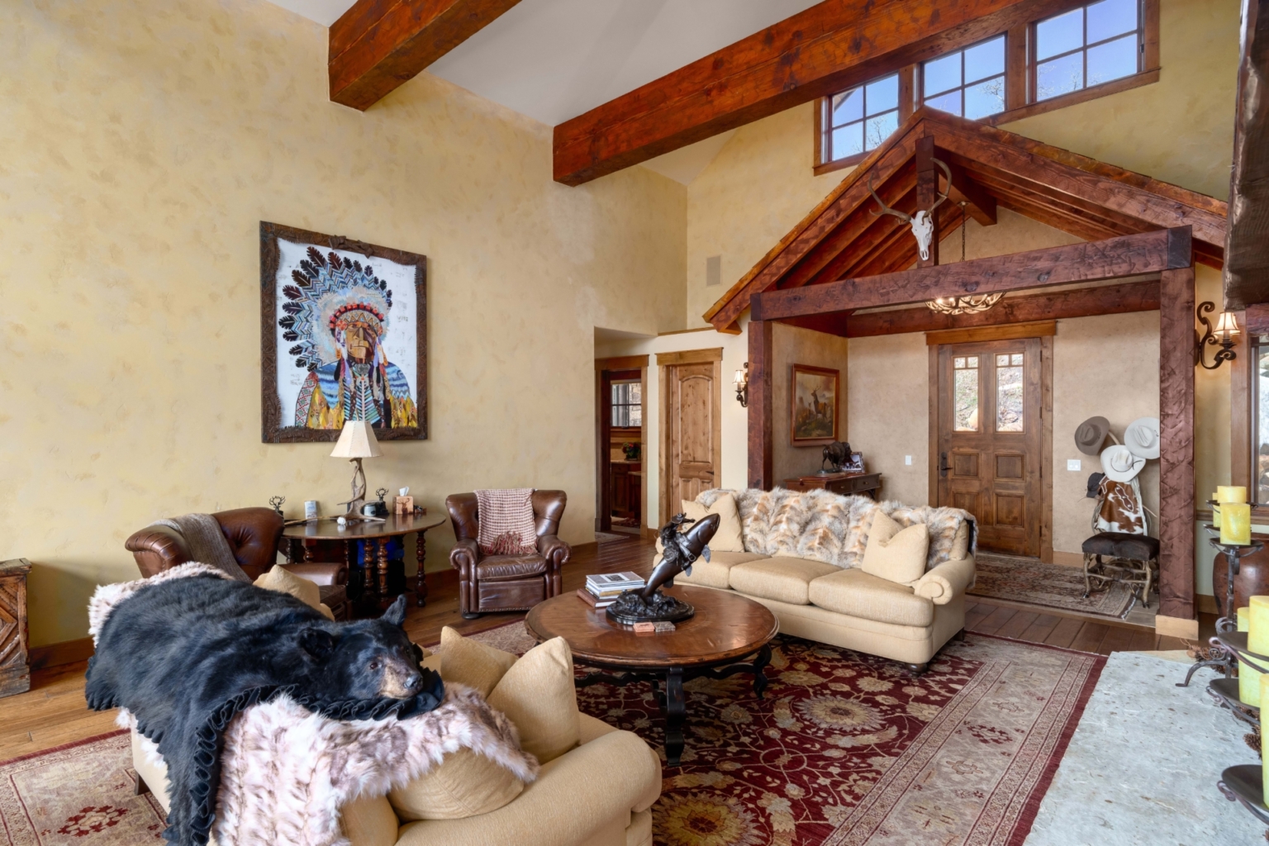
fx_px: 652
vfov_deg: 65.9
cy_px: 423
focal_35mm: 18
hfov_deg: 88.4
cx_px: 634
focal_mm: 18.5
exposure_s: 1/60
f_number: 9
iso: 500
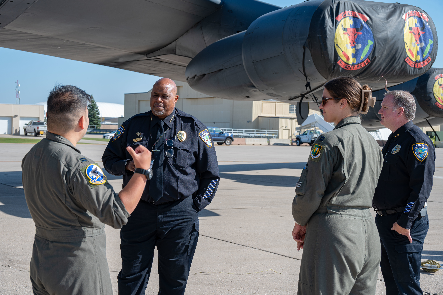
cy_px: 148
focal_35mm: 61
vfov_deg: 22.2
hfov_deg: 32.9
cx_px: 222
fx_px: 750
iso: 100
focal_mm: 61
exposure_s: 1/125
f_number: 9
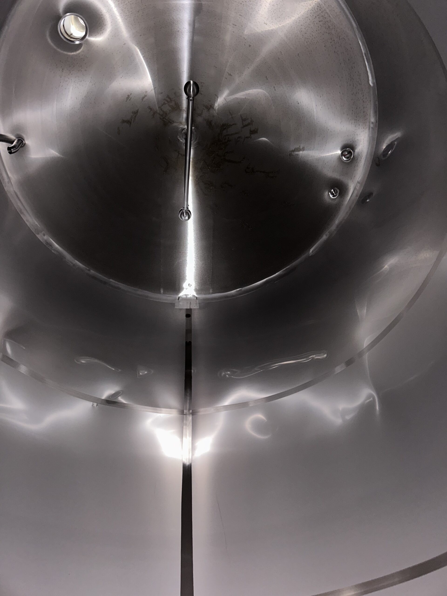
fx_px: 448
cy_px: 298
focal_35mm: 26
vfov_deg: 67.3
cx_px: 224
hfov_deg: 53.1
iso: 125
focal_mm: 5.7
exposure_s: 1/4
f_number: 1.5
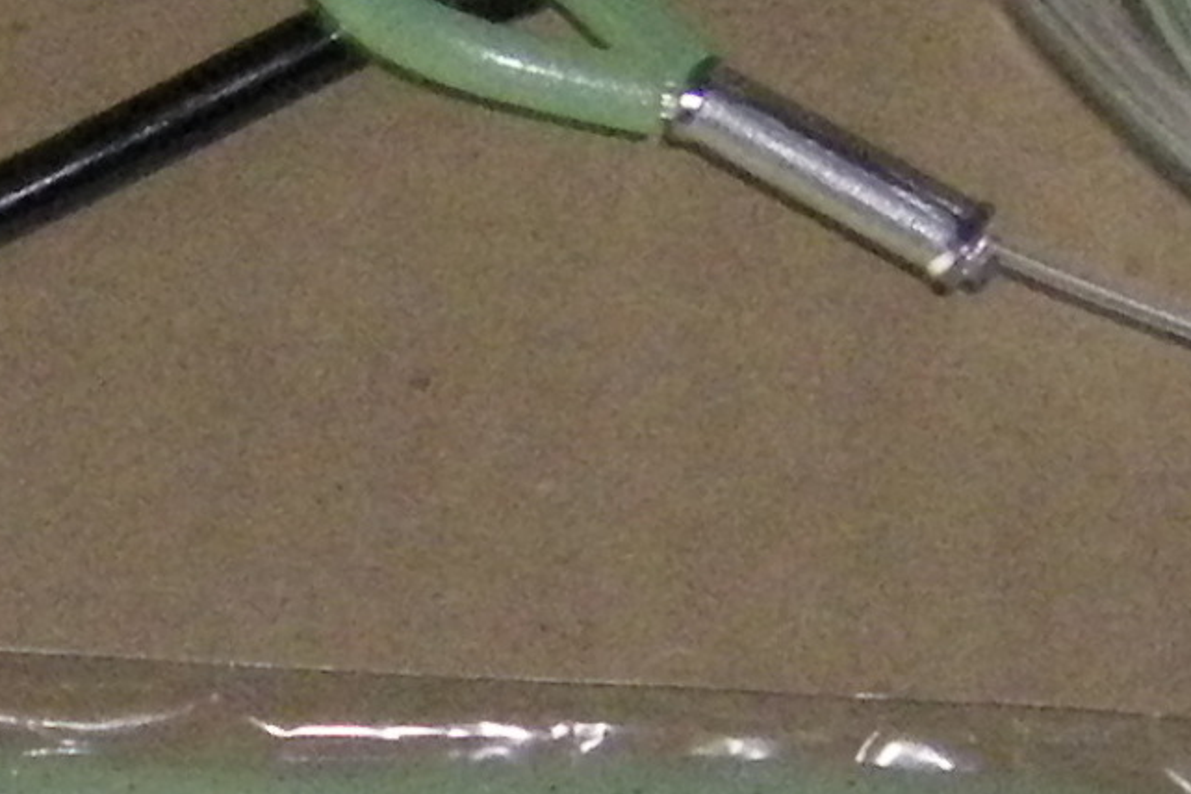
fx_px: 6947
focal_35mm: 210
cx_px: 125
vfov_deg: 6.5
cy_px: 853
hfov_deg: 9.8
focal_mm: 6.3
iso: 640
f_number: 7
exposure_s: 1/50
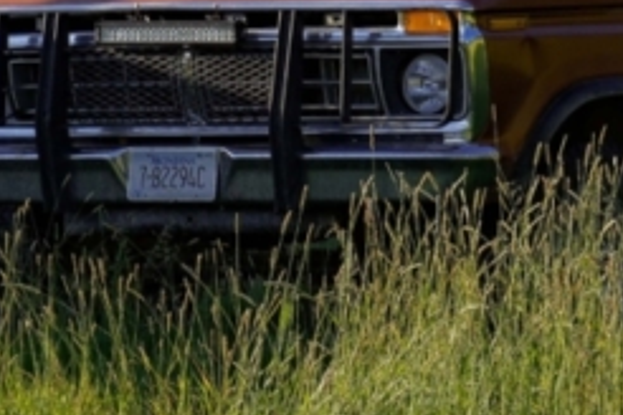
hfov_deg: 5.7
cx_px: 1727
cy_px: -263
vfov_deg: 4.0
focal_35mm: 343
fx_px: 5935
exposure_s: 1/250
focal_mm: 55
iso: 100
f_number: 5
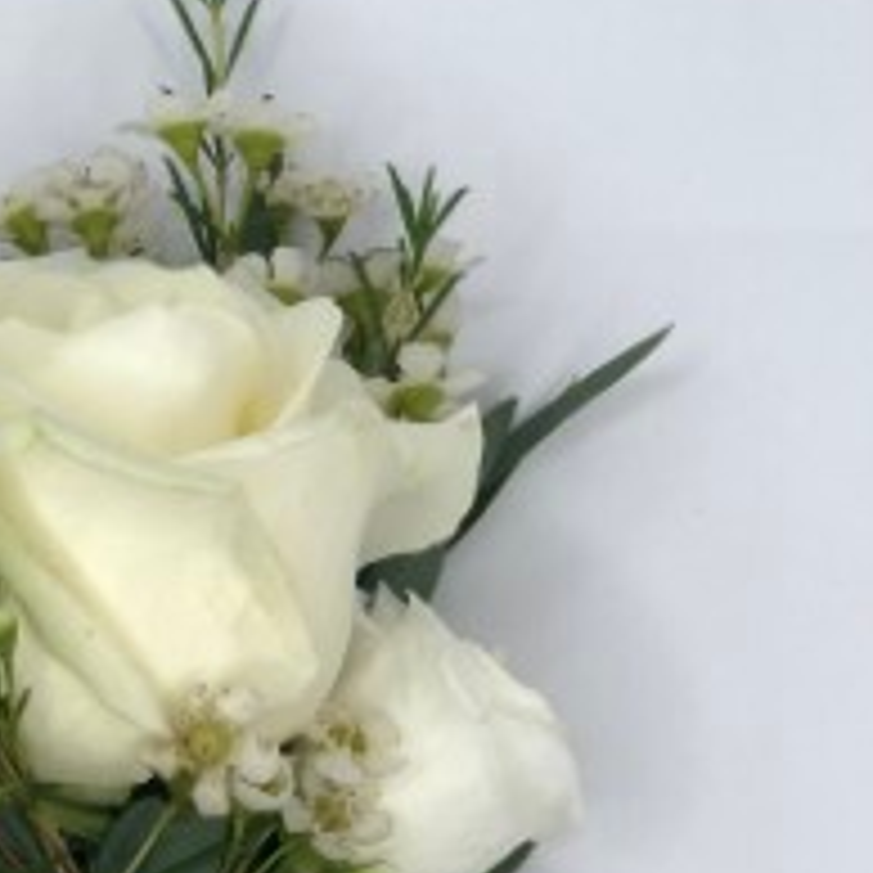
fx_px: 3253
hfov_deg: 15.1
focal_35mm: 114
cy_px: 652
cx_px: 81
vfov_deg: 15.2
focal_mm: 6
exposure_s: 1/175
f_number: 2.4
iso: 16
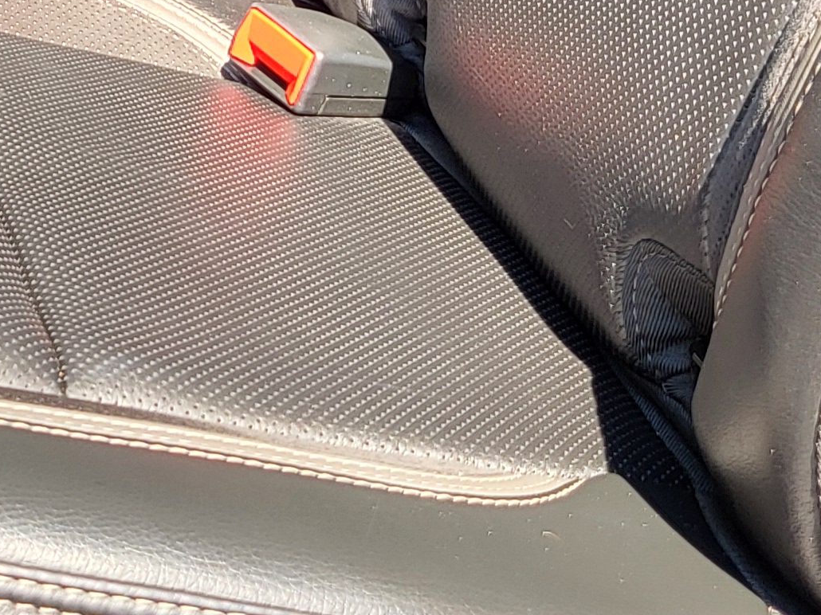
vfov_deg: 13.7
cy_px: -331
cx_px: -85
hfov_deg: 18.7
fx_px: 2395
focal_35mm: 101
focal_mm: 5.4
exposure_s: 1/120
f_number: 1.8
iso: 50
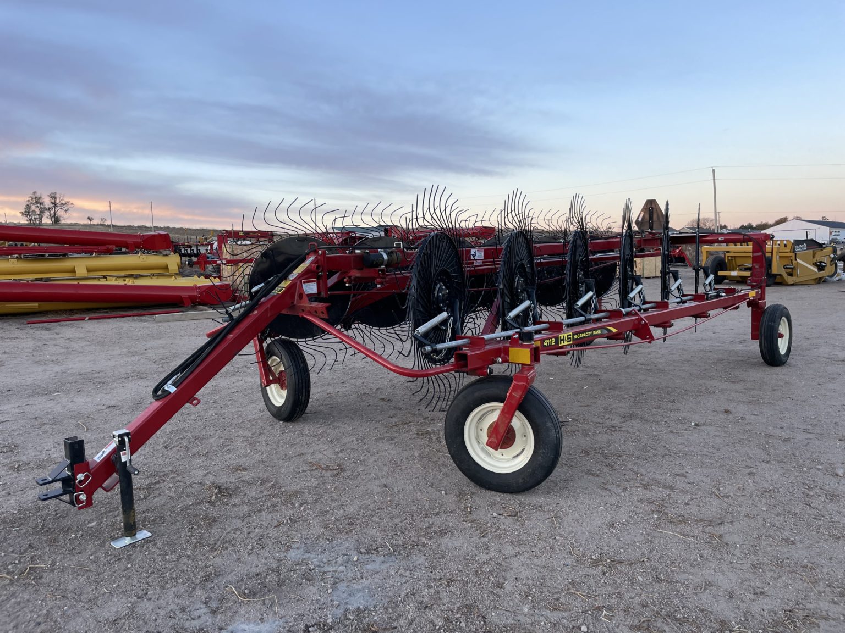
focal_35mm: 26
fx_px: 635
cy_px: 316
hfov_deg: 67.3
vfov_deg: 53.1
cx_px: 422
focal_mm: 4.2
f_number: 1.6
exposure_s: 1/121
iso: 40
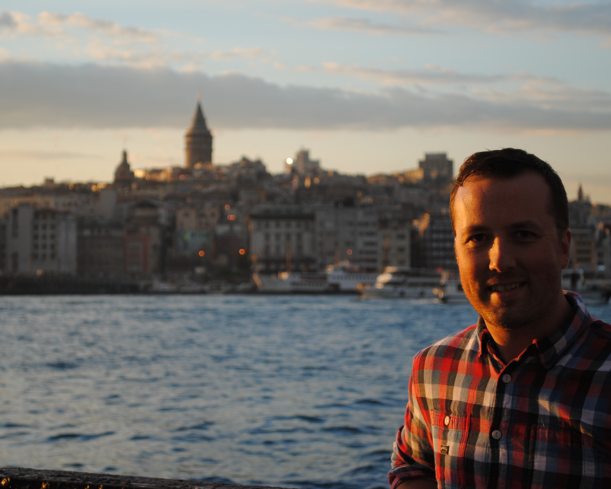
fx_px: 1692
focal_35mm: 94
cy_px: 242
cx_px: 275
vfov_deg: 16.4
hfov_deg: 20.5
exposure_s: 1/125
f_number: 5.6
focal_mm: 55
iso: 110
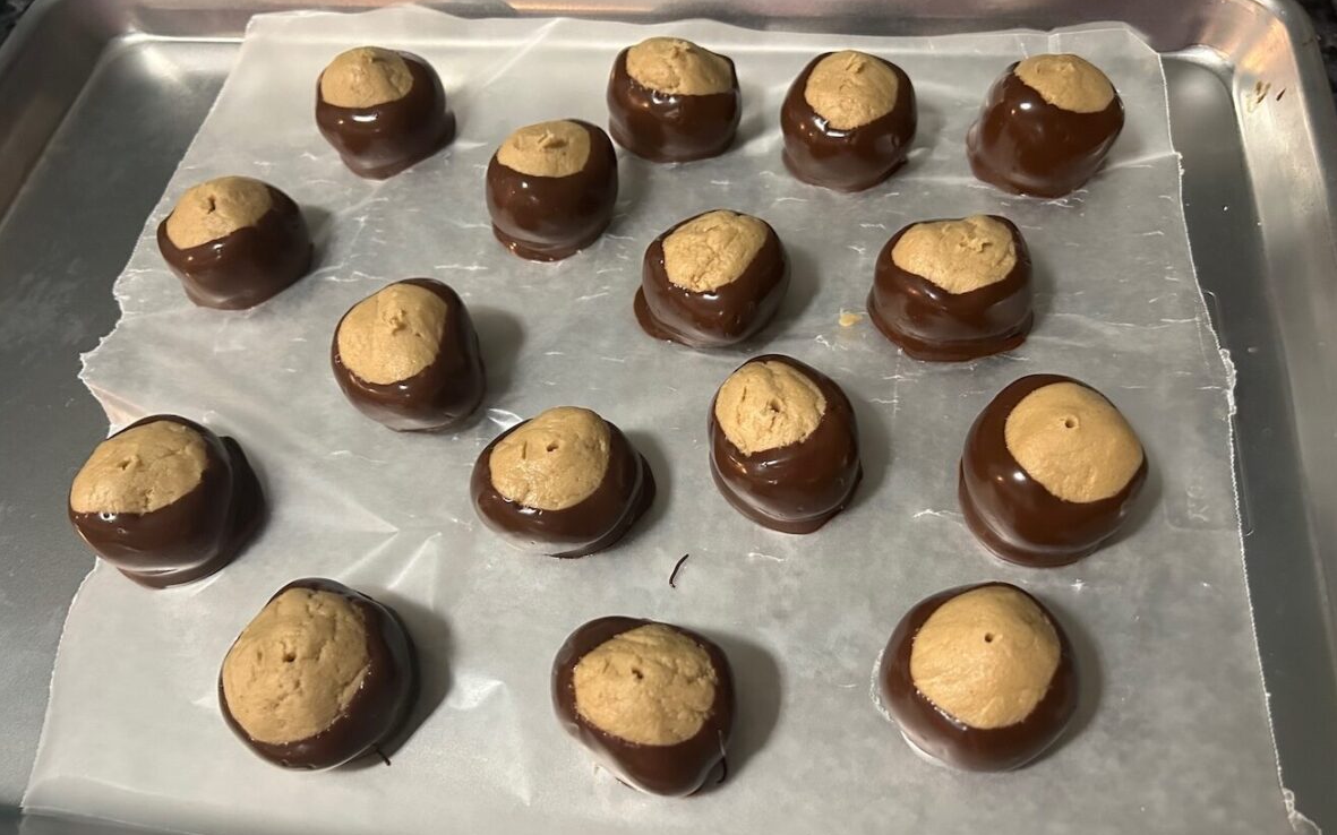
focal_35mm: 28
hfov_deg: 66.5
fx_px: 1020
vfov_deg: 44.4
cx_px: 678
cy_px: 480
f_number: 1.5
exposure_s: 1/60
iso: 500
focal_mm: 5.7
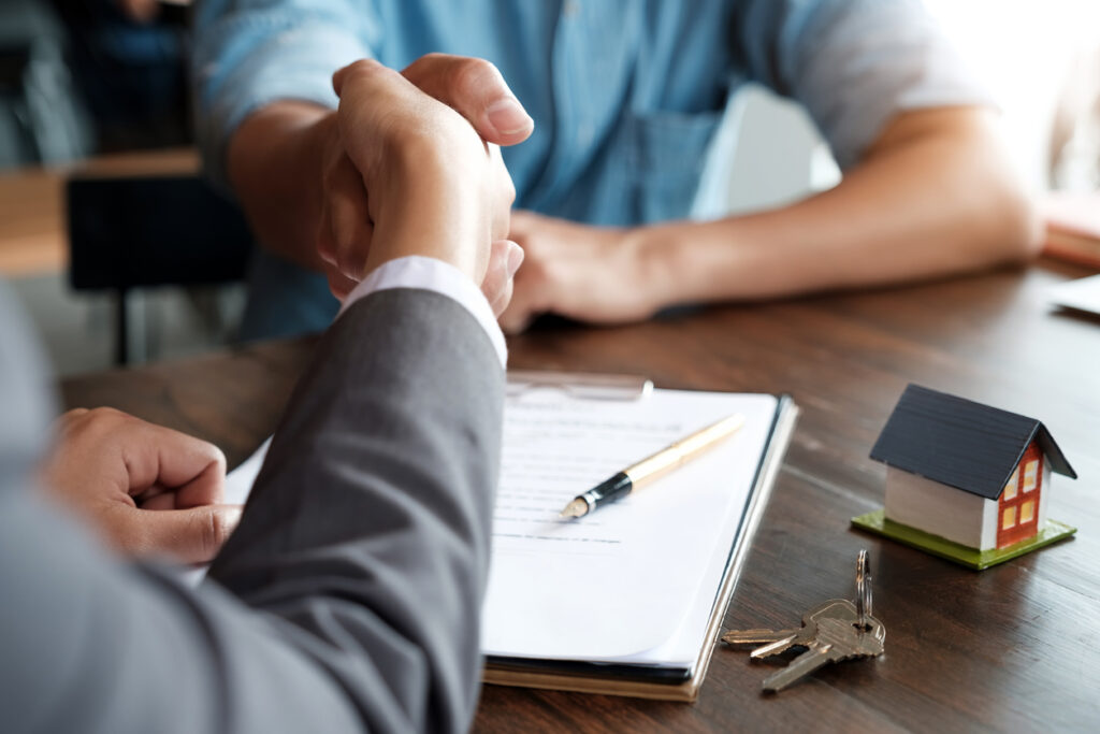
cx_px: 550
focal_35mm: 60
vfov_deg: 22.6
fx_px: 1833
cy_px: 367
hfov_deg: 33.4
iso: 200
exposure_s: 1/80
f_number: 2.8
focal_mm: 40.1
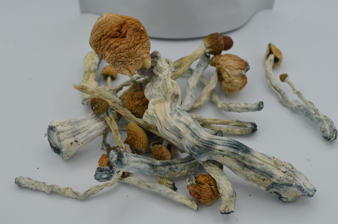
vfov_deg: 26.4
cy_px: 112
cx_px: 169
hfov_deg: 39.0
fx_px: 478
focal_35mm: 51
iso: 100
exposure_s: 1/125
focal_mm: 34
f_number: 8
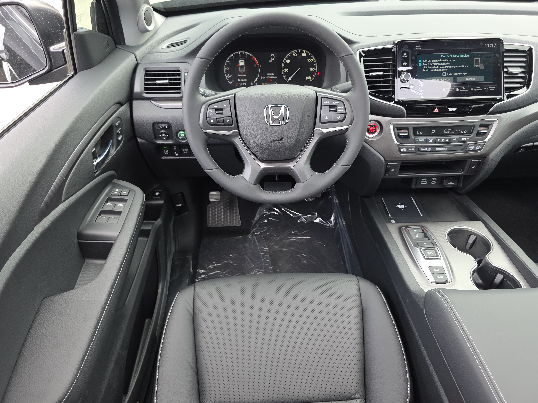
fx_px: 357
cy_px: 202
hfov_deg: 73.9
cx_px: 269
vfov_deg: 58.9
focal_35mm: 23
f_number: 1.7
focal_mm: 6.3
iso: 64
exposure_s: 1/180
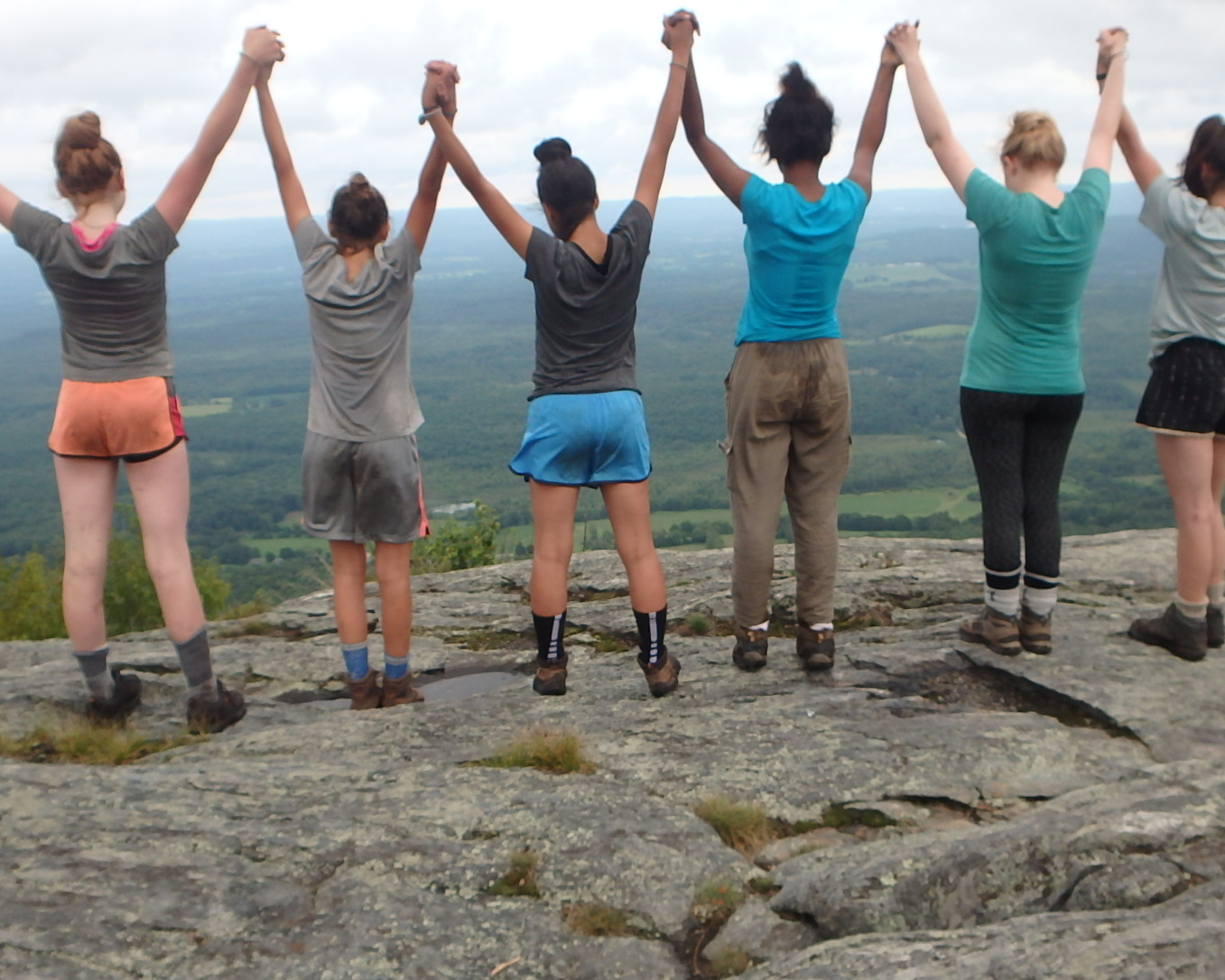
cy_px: 477
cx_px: 606
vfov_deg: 50.0
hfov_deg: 60.4
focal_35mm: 29
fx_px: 1052
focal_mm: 3.7
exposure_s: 1/160
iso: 125
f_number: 3.5
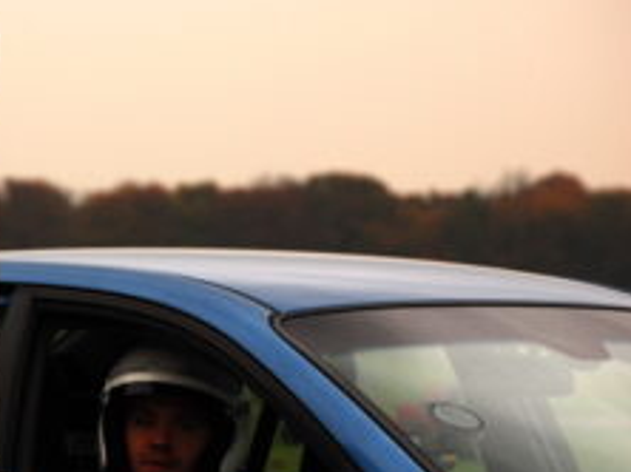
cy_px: 276
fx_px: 5915
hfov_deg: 6.1
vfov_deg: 4.6
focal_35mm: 325
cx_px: 114
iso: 200
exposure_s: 1/100
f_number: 6.3
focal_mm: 125
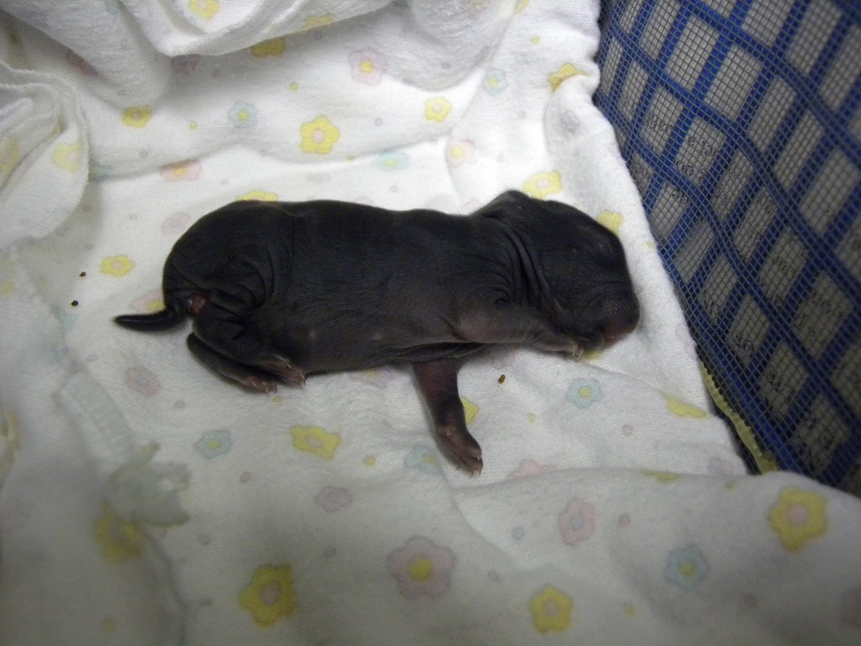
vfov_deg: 42.9
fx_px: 821
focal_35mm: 33
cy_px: 323
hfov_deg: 55.4
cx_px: 430
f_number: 2.8
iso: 400
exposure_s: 1/39.5
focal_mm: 5.9
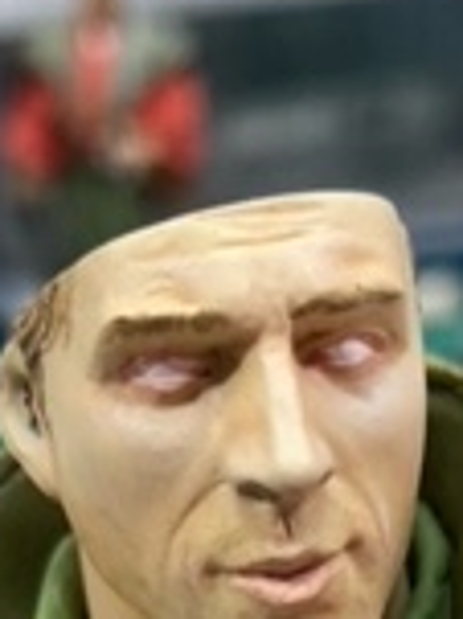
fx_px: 1893
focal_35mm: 106
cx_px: 381
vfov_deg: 16.2
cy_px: 1054
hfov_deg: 13.9
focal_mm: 4.25
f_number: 1.8
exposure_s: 1/120
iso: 80
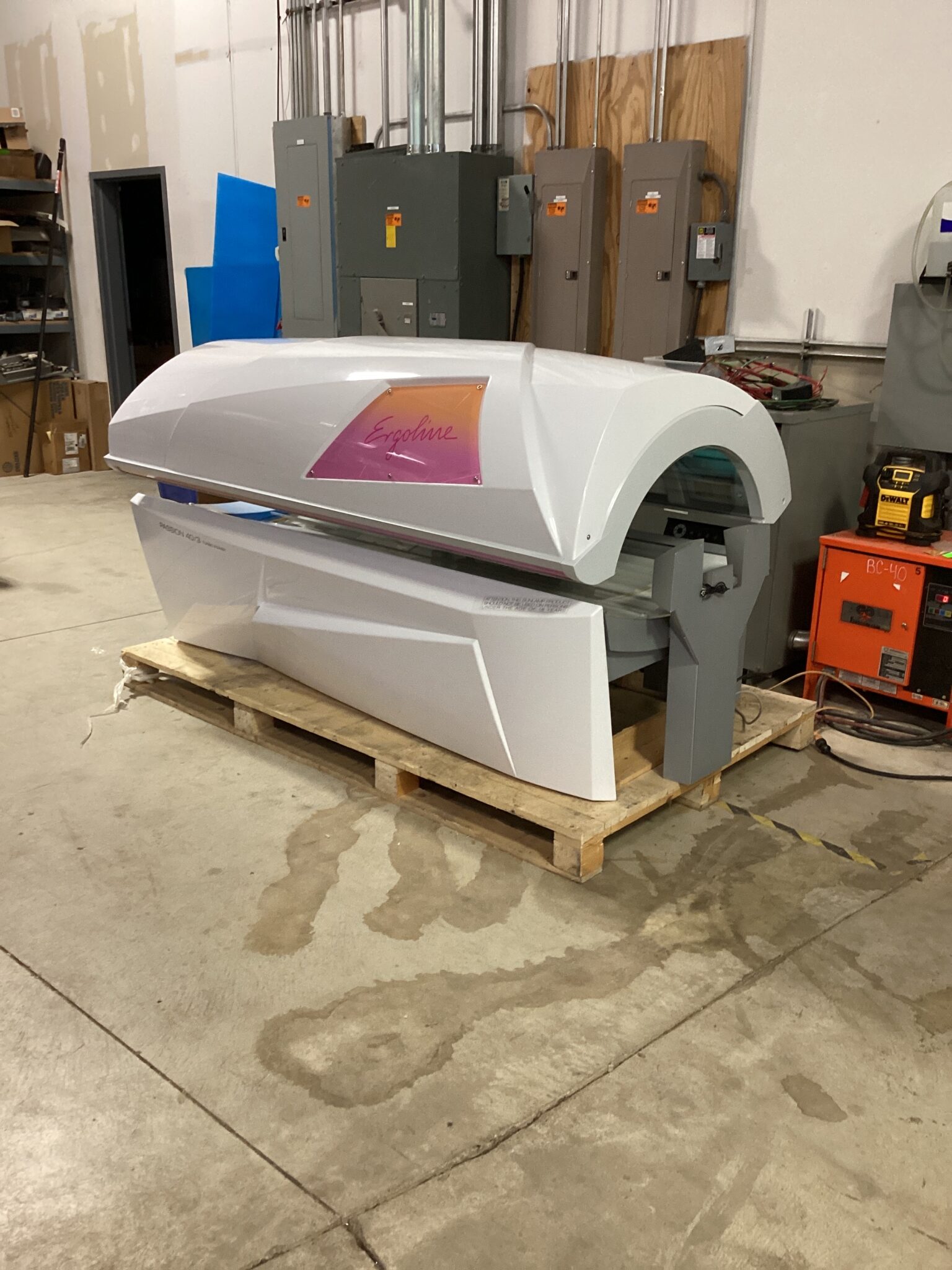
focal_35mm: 31
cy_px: 635
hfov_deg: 45.4
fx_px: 1137
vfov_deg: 58.4
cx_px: 476
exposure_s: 1/60
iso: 320
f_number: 2.4
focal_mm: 3.3
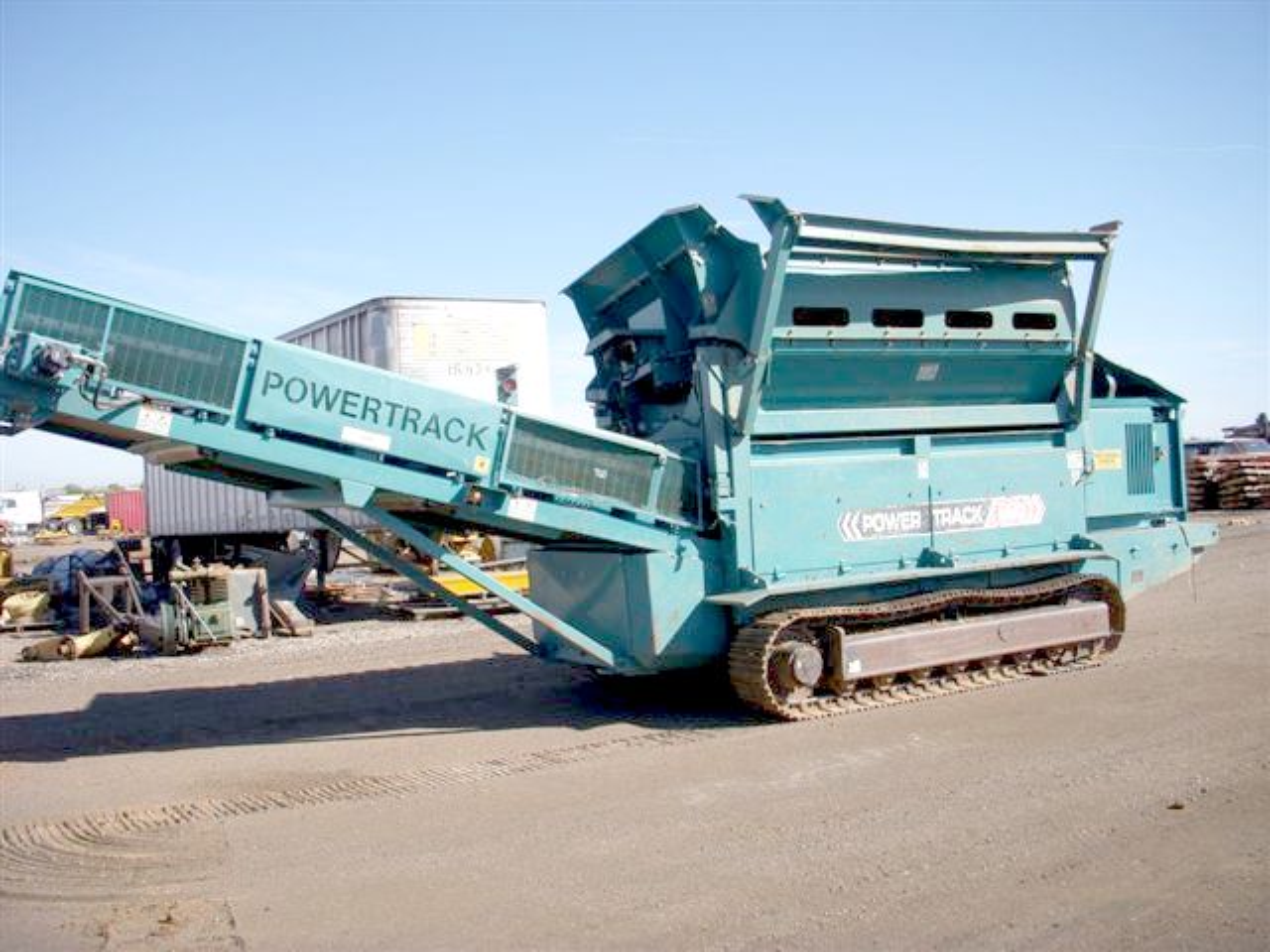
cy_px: 476
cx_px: 635
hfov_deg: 49.0
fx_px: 1394
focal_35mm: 38
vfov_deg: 37.7
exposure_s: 1/1000
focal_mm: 6.3
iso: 100
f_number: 3.3
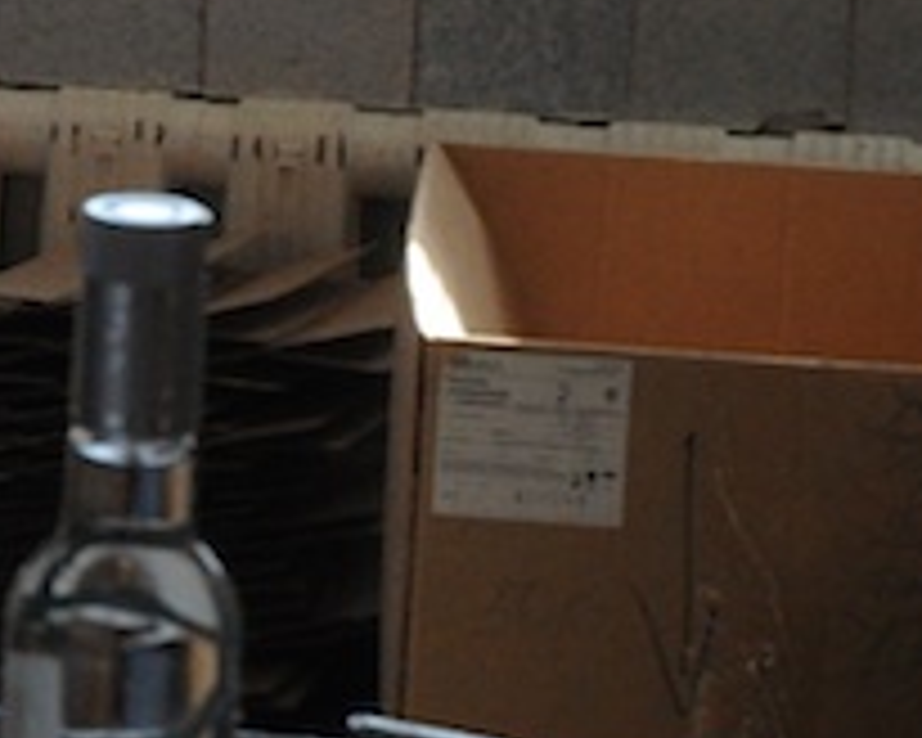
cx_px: -720
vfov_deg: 5.6
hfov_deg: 6.9
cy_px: 270
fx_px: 7504
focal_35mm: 275
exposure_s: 1/320
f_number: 9
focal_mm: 40
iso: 1250
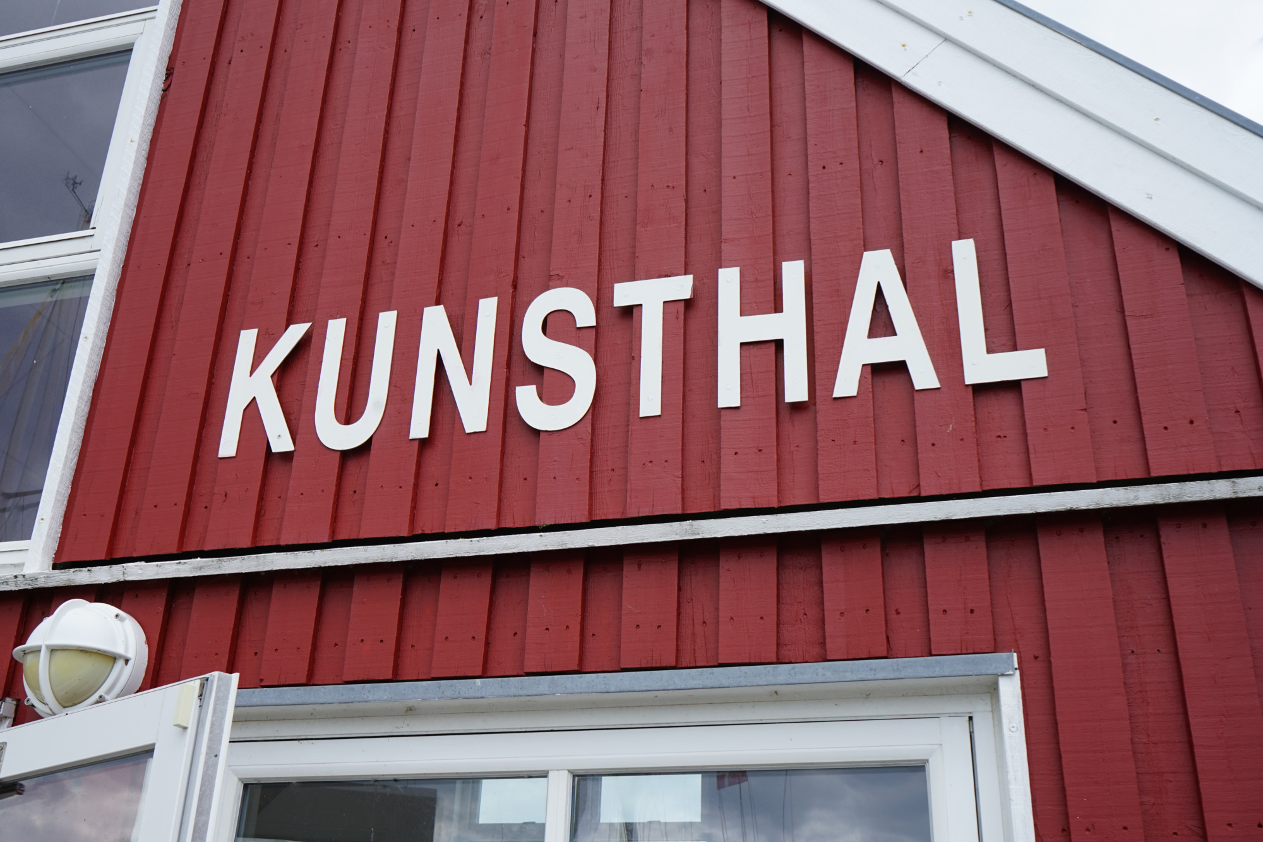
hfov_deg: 54.4
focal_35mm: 35
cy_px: 421
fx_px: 1228
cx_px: 632
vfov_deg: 37.8
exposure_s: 1/100
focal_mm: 35
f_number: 9
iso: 100
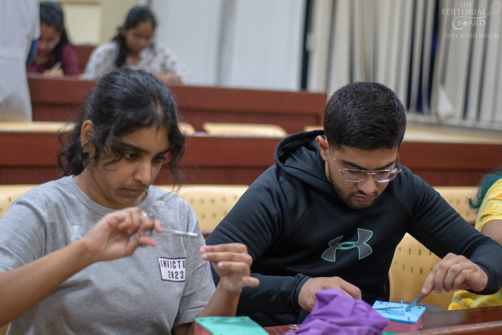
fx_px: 1046
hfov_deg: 27.0
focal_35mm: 75
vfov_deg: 18.2
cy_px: 168
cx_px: 251
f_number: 1.8
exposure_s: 1/100
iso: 400
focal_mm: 50
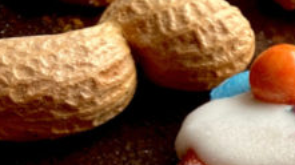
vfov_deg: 11.2
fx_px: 829
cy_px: 190
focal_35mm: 106
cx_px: 486
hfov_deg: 17.4
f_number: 1.8
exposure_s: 1/104
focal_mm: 3.99
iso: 80
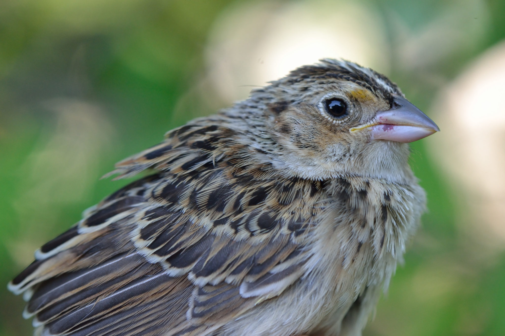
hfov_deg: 16.1
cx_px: 252
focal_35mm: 128
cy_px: 168
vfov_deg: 10.8
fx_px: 1788
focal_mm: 85
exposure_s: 1/125
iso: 800
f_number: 8
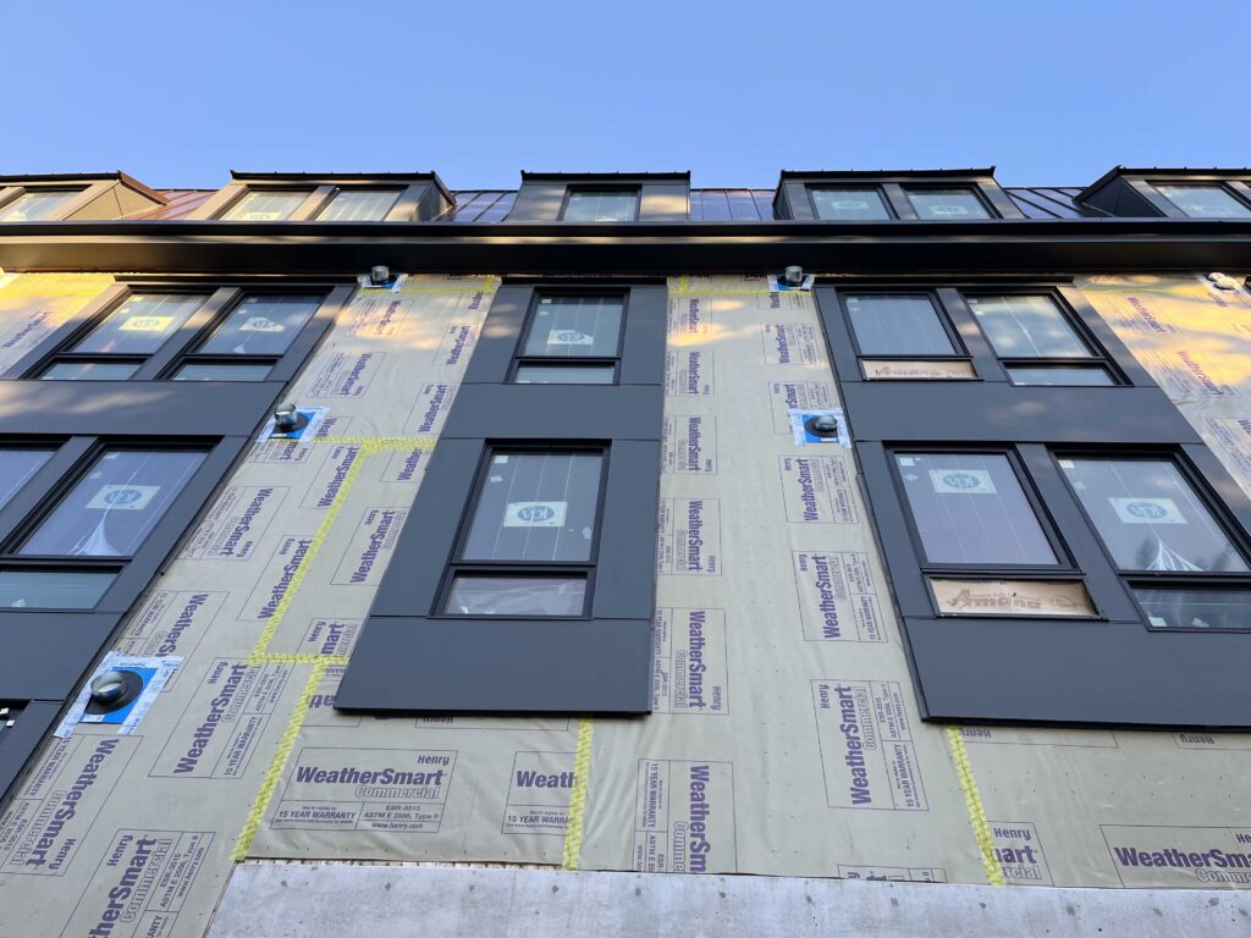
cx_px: 626
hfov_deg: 67.3
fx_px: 940
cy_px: 469
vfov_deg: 53.1
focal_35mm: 26
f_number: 1.6
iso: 40
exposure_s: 1/271
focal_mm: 5.1
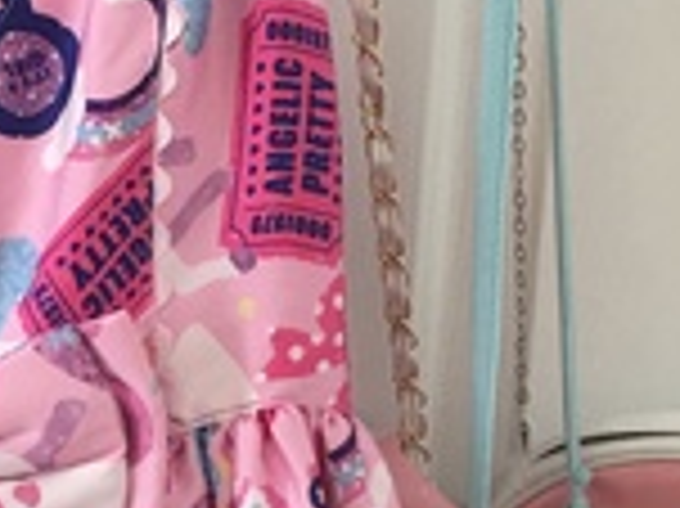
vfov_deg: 11.7
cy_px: 596
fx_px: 2434
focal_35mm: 124
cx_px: -41
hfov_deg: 15.5
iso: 32
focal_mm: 4.15
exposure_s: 1/15
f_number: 2.2
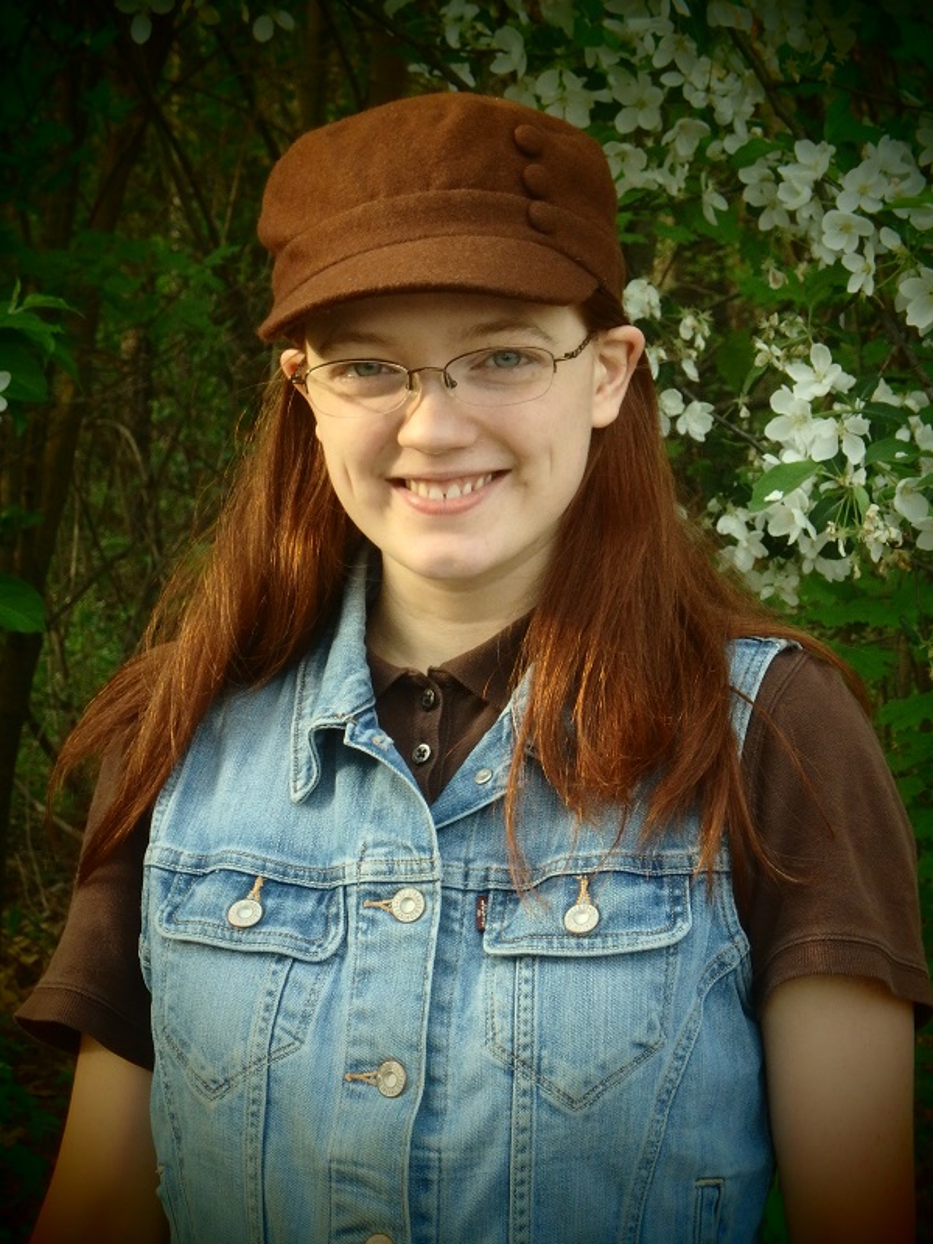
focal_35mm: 105
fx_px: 3773
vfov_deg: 18.7
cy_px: 622
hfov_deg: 14.1
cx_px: 466
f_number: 5.7
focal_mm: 18.7
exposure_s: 1/125
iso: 320
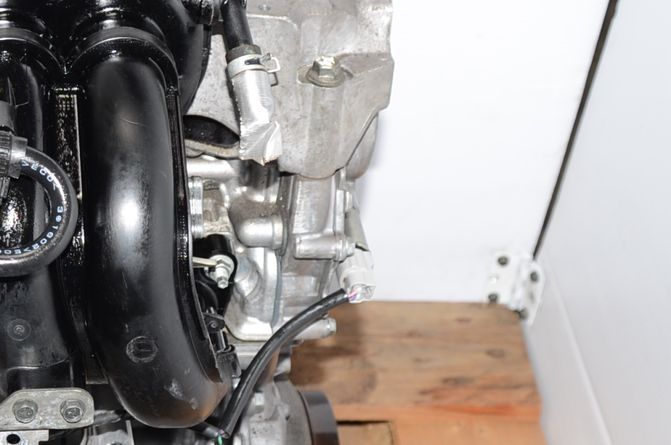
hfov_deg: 20.3
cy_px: 289
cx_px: -60
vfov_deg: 14.2
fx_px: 1786
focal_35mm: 96
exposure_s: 1/60
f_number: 5
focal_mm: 24
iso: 100
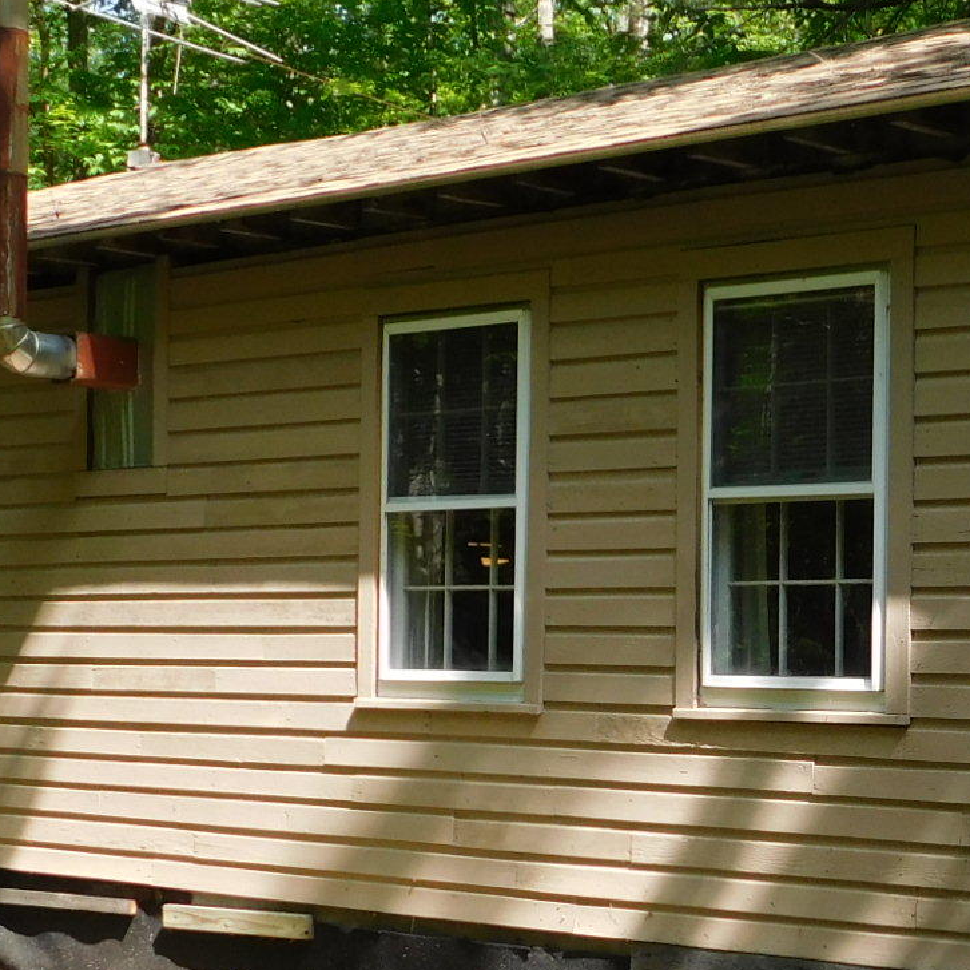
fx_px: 2631
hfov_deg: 20.5
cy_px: 663
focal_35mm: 83
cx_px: 860
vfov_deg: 20.8
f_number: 3.2
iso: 125
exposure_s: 1/320
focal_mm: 5.3
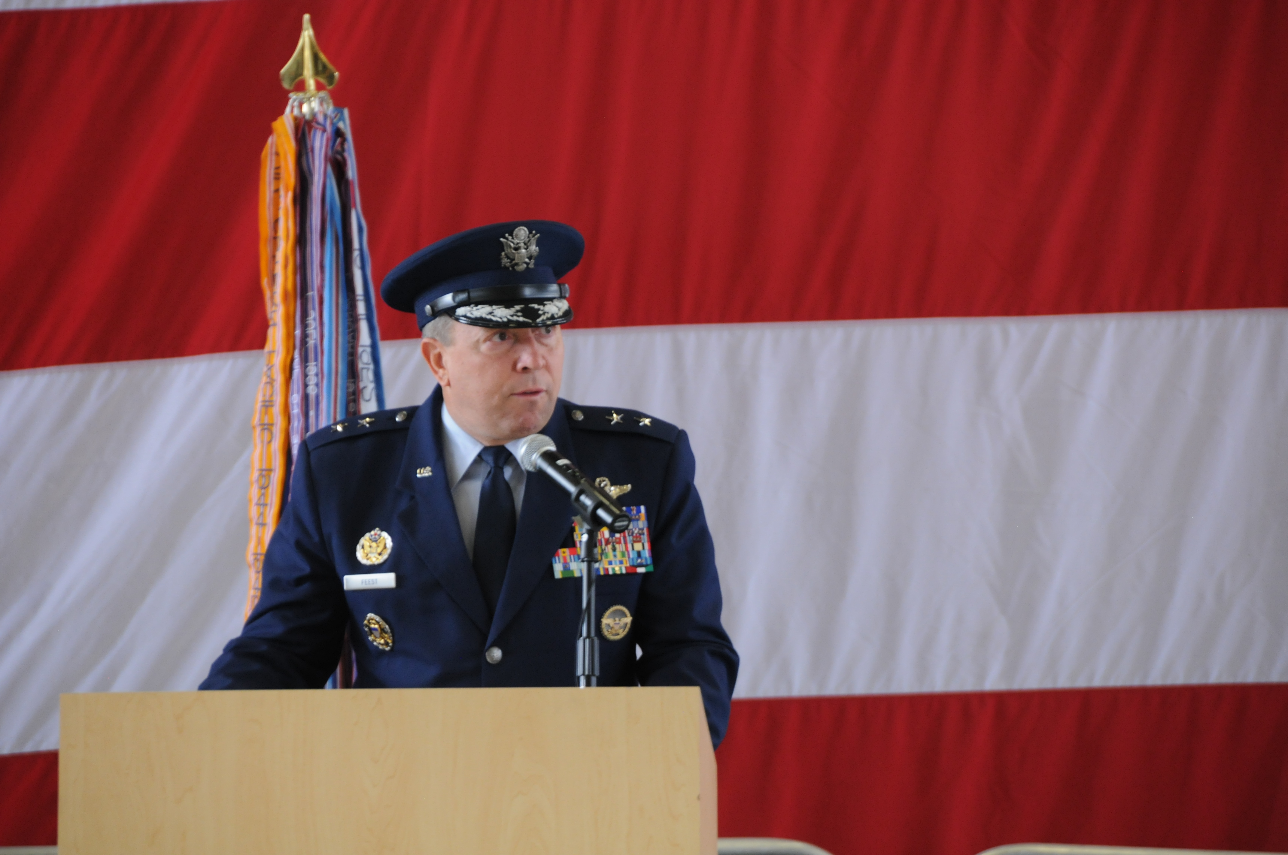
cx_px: 644
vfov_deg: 4.6
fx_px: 10720
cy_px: 428
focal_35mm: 300
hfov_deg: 6.9
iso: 800
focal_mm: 200
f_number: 5.6
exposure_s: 1/30
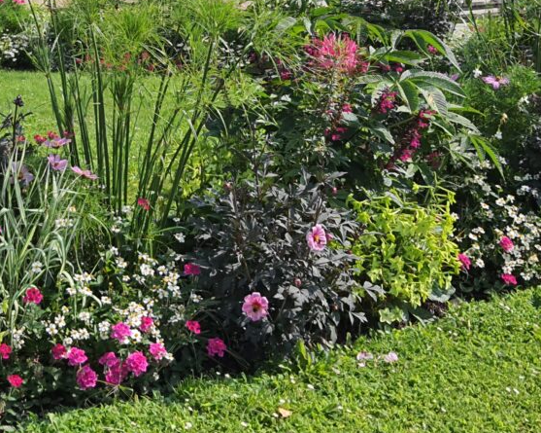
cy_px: -77
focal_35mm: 70
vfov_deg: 20.5
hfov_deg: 27.0
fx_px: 1120
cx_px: 185
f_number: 1.7
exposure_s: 1/2104
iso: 50
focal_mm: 4.32
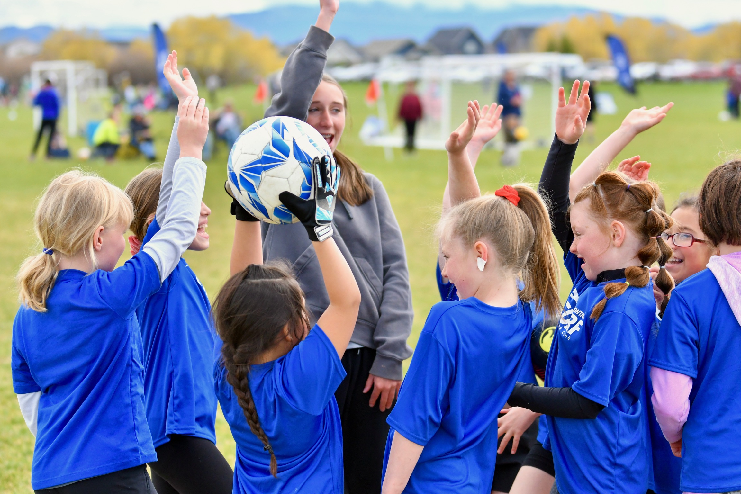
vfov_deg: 13.0
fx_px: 2161
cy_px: 247
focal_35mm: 105
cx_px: 370
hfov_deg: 19.5
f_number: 2.8
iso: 720
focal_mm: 70
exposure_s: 1/8000
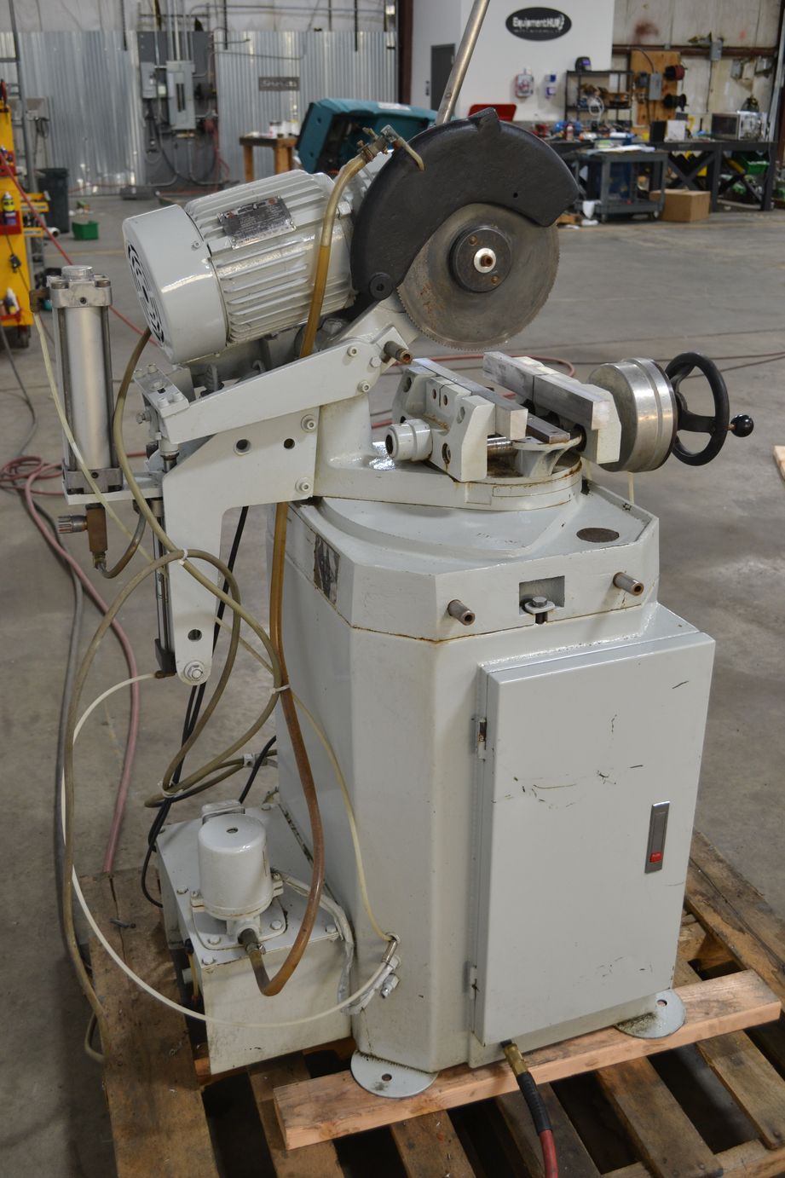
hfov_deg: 36.9
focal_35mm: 36
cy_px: 589
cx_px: 392
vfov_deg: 53.1
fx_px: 1178
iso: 400
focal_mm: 24
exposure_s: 1/40
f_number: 4
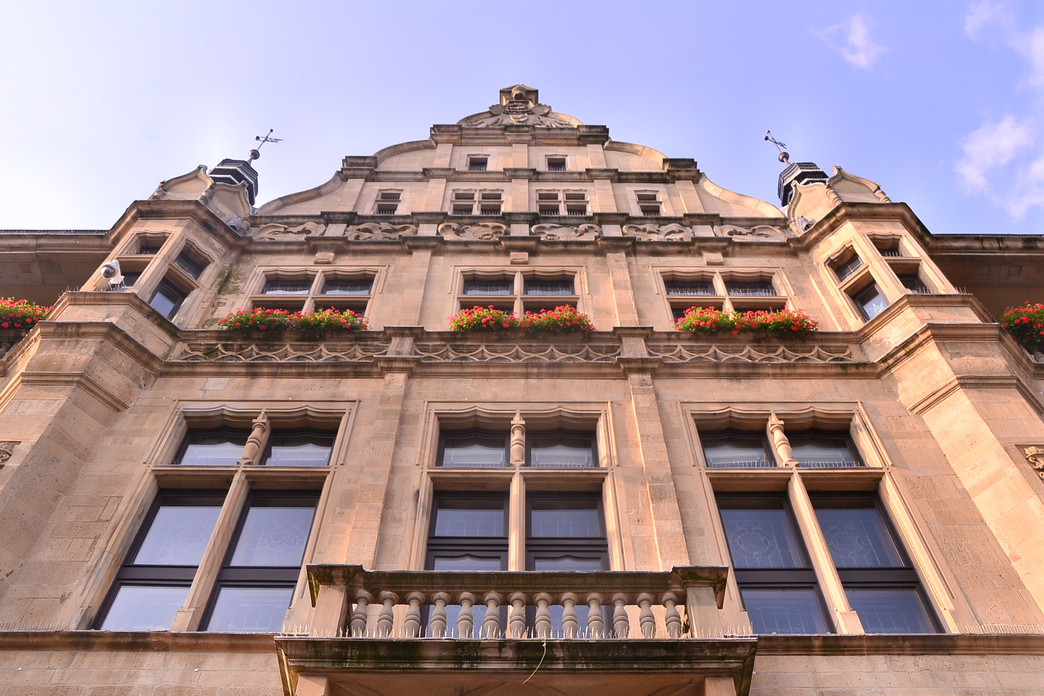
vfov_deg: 36.9
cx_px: 522
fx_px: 1044
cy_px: 348
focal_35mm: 36
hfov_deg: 53.1
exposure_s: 1/200
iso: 200
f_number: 7.1
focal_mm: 24
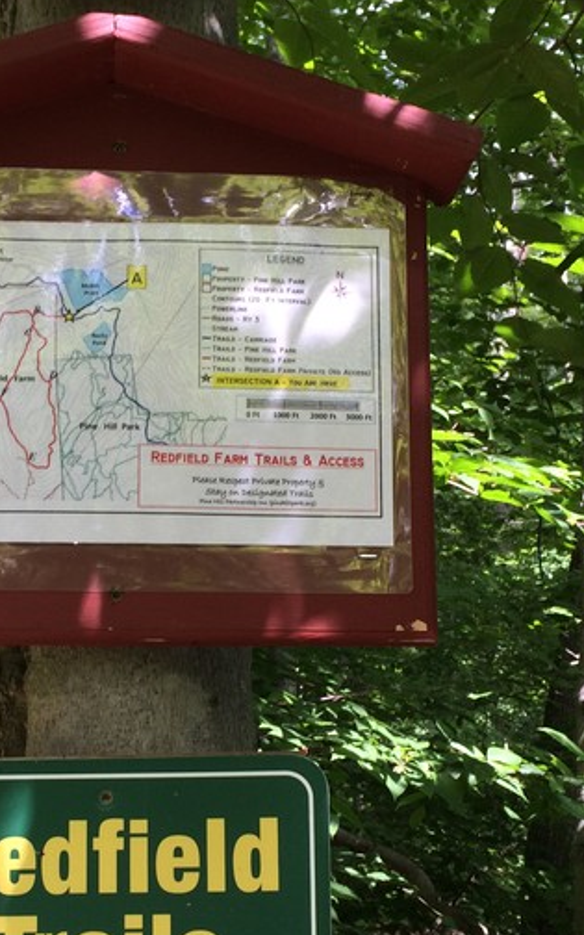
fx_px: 1553
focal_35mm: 61
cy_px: 596
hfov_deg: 21.2
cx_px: 213
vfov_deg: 33.3
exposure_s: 1/219
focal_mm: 4.15
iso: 32
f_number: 2.2
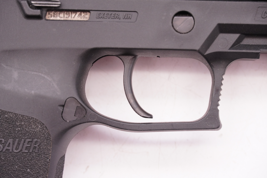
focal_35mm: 142
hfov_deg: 14.4
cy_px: 89
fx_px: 1057
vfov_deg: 9.6
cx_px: 134
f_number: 5.6
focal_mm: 95
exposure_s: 1/125
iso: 1000
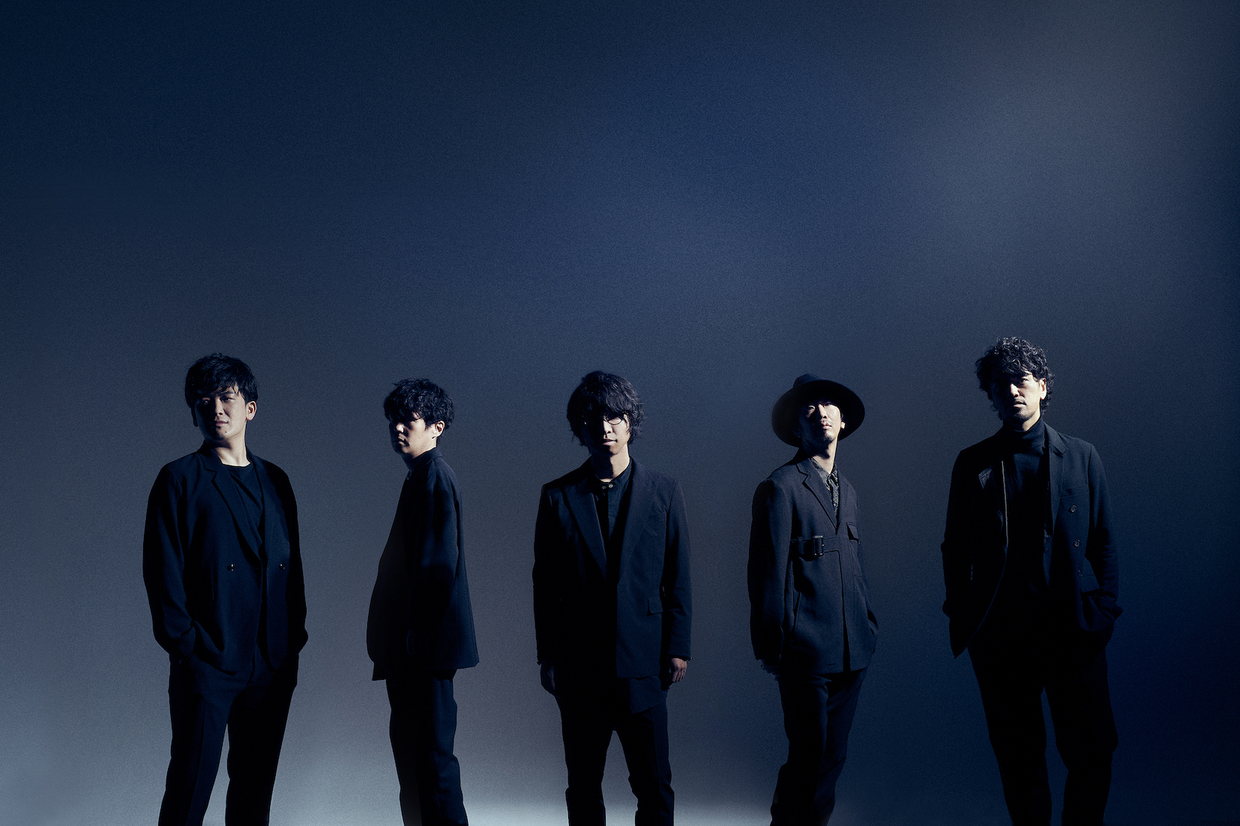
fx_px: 1722
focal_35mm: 50
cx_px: 620
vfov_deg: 27.0
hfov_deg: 39.6
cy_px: 413
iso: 100
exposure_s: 1/200
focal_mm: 50
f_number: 8
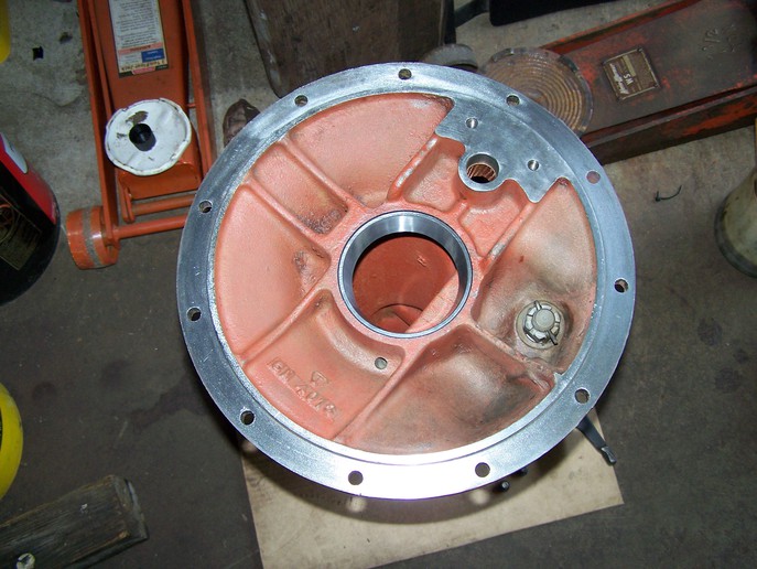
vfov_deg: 37.8
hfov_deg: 49.0
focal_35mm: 38
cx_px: 378
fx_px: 831
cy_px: 284
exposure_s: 1/60
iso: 160
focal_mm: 6.3
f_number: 2.8
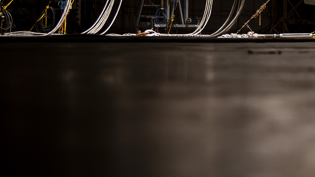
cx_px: 421
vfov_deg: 8.8
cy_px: -56
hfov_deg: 15.1
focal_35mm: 135
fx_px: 1128
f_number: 5.6
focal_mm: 47
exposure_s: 1/250
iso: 125
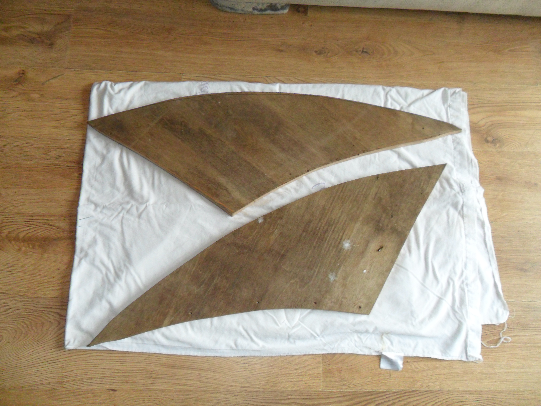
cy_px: 203
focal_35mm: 27
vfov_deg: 51.4
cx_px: 270
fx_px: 422
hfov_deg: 65.3
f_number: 3.5
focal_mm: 4.9
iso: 200
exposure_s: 1/45
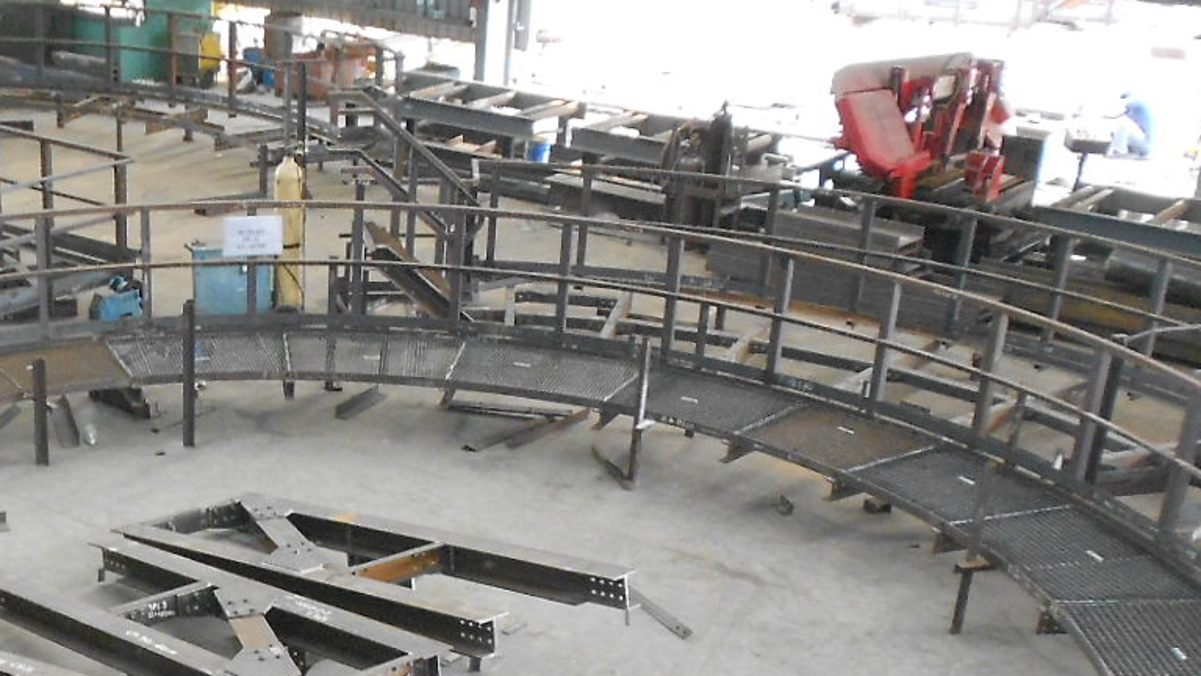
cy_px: 648
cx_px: 219
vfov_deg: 19.9
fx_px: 1879
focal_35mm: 59
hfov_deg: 34.2
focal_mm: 4.6
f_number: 3.2
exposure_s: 1/30
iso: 320
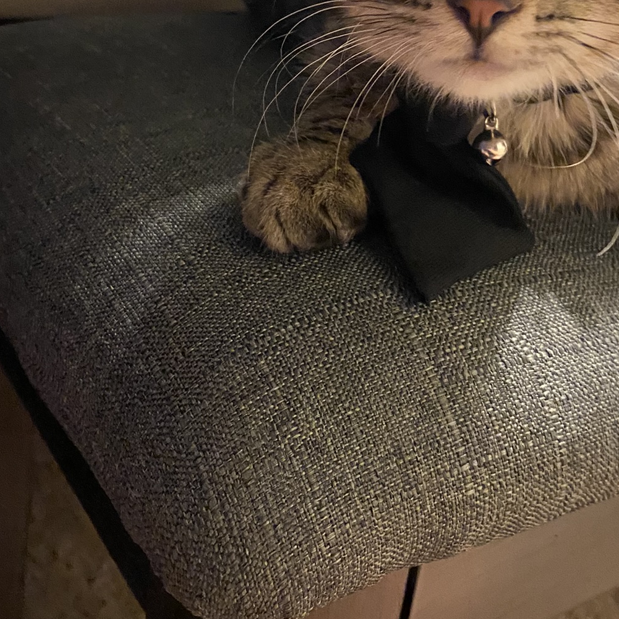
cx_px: 370
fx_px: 951
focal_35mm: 47
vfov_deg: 35.0
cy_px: 128
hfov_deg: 35.9
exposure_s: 1/30
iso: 800
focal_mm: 4.25
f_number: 1.8
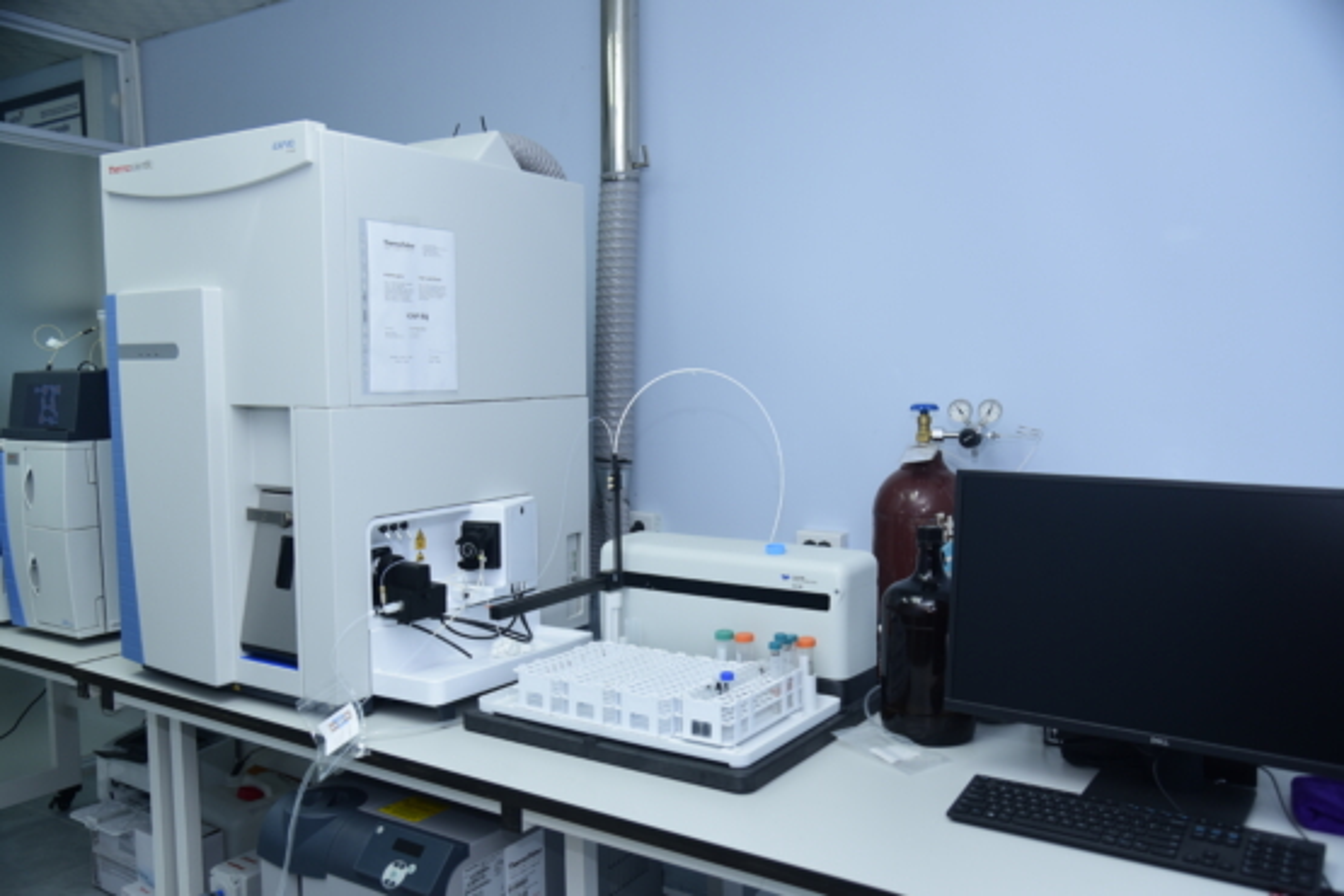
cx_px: 672
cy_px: 448
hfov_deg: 61.9
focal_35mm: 30
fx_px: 1120
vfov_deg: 43.6
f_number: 4
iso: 500
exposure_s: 1/100
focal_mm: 30
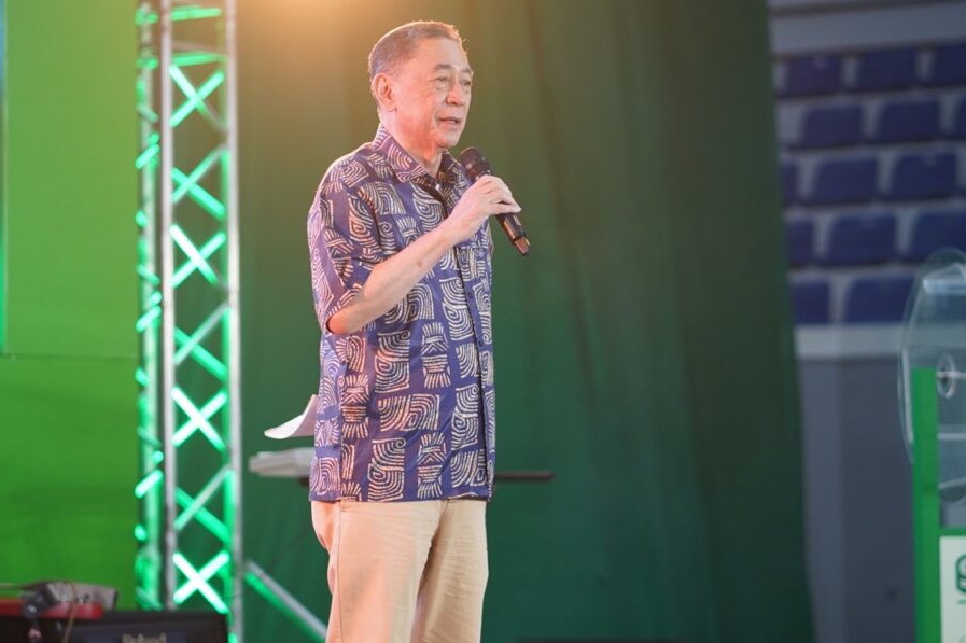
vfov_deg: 9.5
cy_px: 317
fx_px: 3889
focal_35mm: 145
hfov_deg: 14.2
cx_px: 428
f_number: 1.8
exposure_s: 1/320
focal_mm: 85
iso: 500
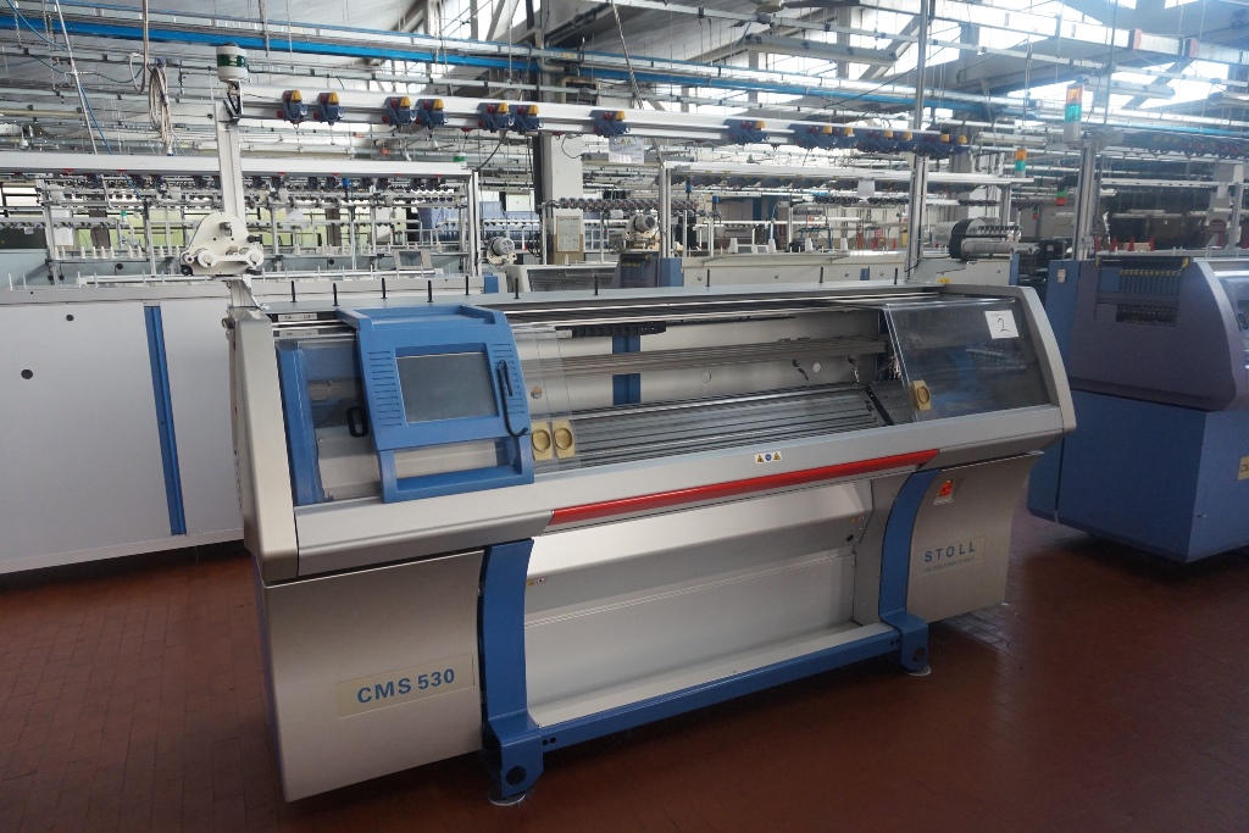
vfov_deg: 53.1
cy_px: 416
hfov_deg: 73.7
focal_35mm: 24
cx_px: 624
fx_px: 833
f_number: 4
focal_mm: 16
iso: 1250
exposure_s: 1/160
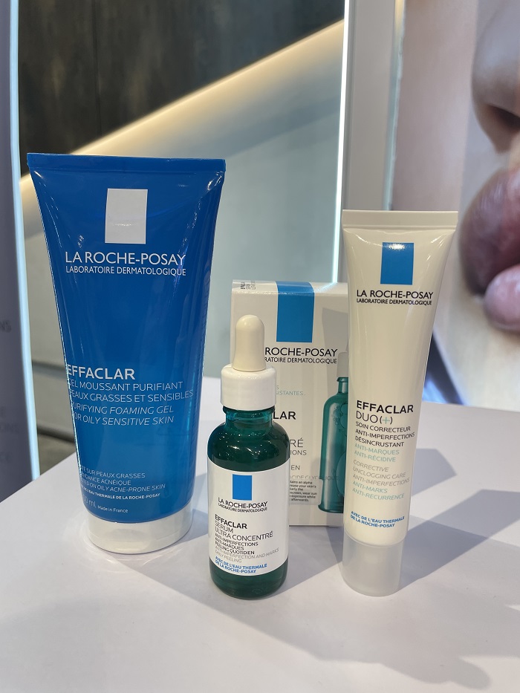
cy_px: 346
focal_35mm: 26
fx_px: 521
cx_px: 260
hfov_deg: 53.1
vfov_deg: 67.3
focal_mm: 4.2
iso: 80
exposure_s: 1/100
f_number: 1.6
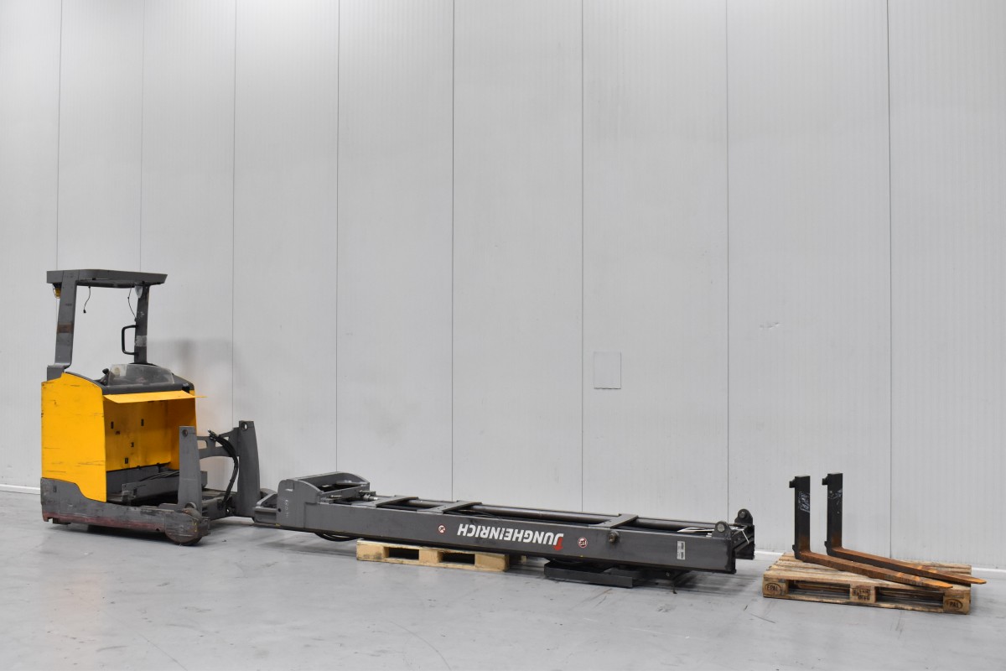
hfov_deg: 51.3
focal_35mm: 38
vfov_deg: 35.5
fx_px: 1048
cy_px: 336
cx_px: 503
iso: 1600
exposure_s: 1/60
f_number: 5.6
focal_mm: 25
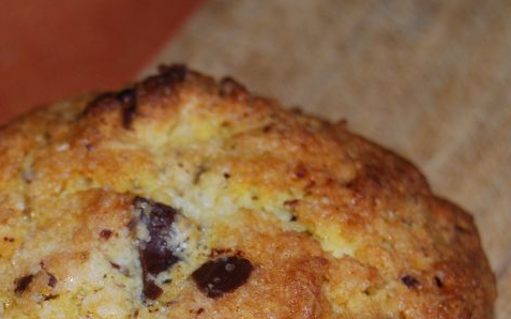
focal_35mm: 167
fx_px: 2325
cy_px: 282
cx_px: 204
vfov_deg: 7.8
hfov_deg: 12.5
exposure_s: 1/60
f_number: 5.6
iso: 200
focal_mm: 52
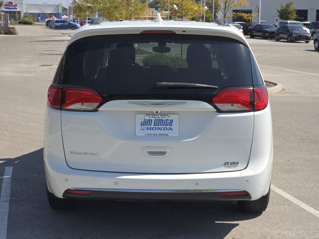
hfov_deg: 28.2
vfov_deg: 21.3
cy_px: 120
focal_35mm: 69
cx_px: 160
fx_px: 636
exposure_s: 1/1925
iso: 50
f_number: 2.4
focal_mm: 7.9
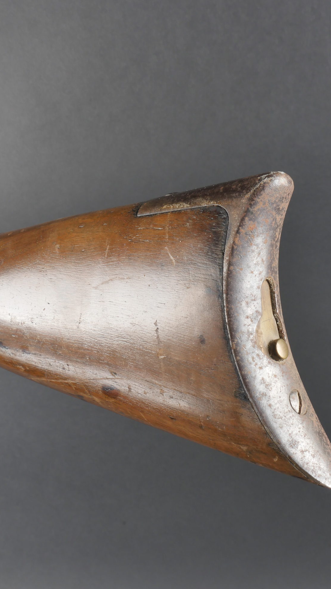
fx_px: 624
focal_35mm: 40
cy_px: 296
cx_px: 171
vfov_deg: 50.5
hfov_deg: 29.7
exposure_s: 1/160
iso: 200
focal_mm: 18
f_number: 16
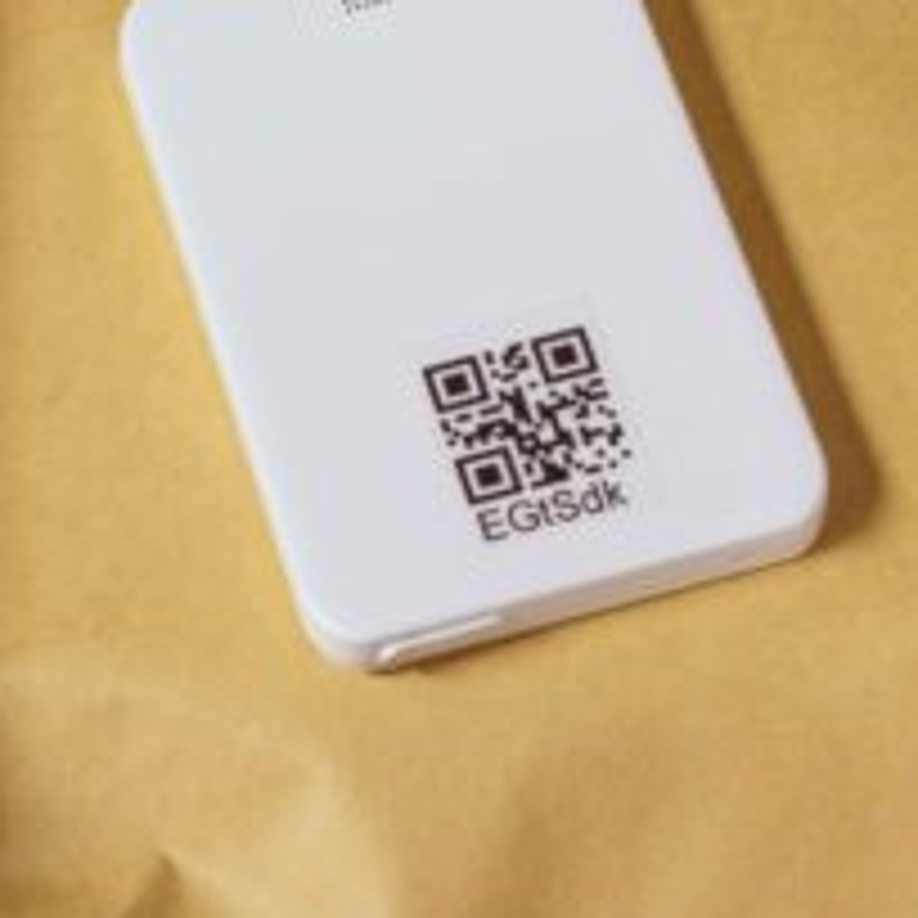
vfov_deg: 11.2
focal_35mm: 155
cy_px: 900
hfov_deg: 10.8
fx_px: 4651
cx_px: -540
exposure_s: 1/8
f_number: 11
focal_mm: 45
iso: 400
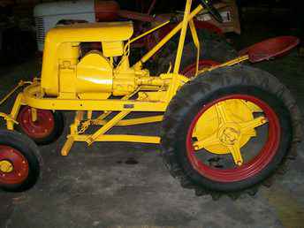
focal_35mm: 36
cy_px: 114
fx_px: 316
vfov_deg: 39.7
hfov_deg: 51.4
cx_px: 152
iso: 140
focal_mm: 6
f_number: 2.7
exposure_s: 1/64
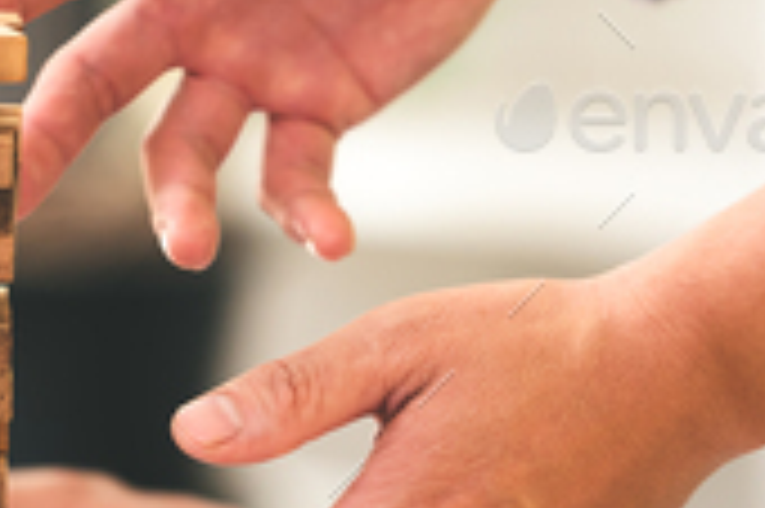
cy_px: 328
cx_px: 9
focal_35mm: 452
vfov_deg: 3.0
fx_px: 9596
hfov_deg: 4.6
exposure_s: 1/200
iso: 320
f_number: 2.8
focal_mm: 130
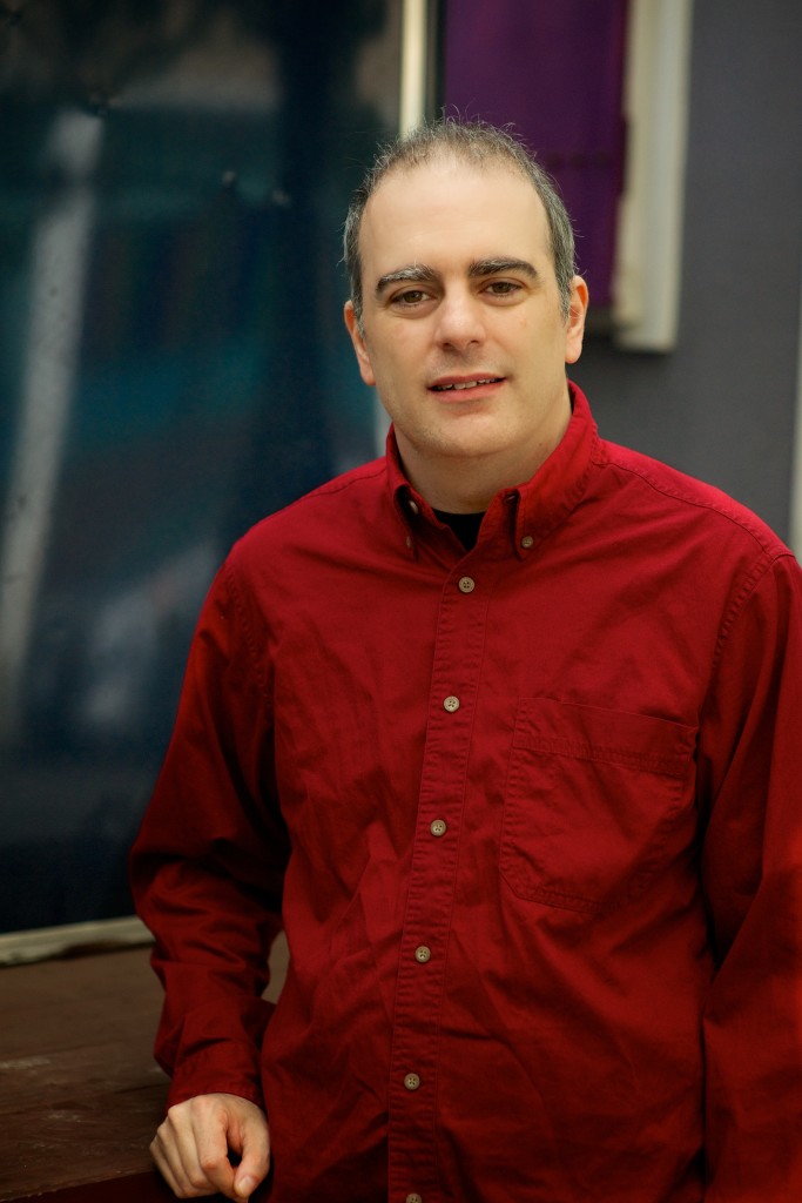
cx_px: 401
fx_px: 2839
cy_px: 602
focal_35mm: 85
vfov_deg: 23.9
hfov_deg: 16.1
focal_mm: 85
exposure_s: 1/640
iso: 800
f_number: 2.5
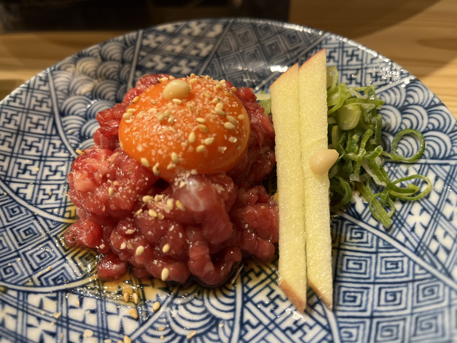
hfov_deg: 67.3
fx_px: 343
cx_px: 228
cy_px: 172
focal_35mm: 26
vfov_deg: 53.1
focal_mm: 5.1
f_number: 1.6
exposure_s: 1/104
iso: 125
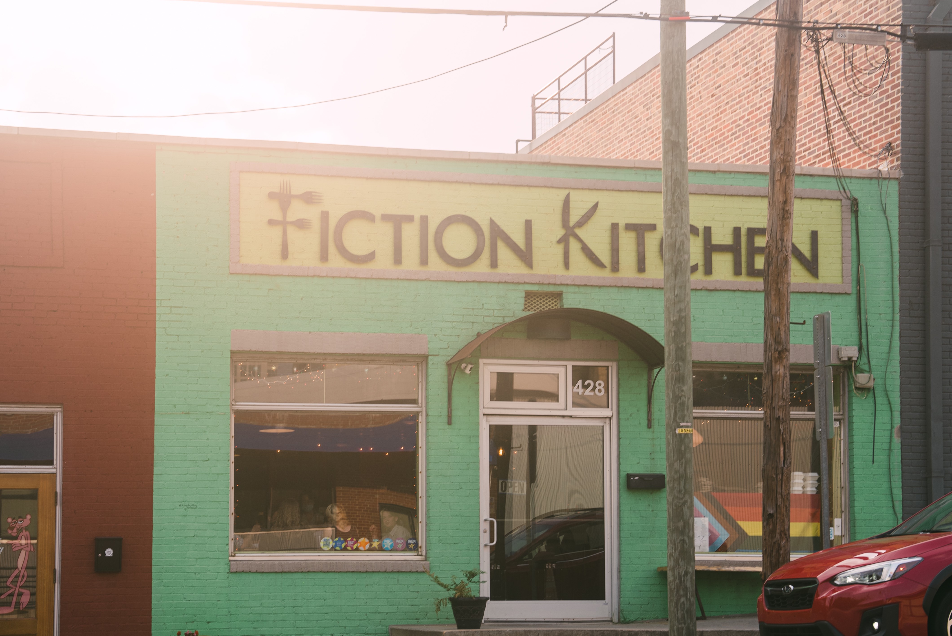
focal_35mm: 70
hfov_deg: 28.8
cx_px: 476
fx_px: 1852
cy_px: 318
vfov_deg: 19.5
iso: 80
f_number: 4.5
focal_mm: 70
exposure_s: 1/250
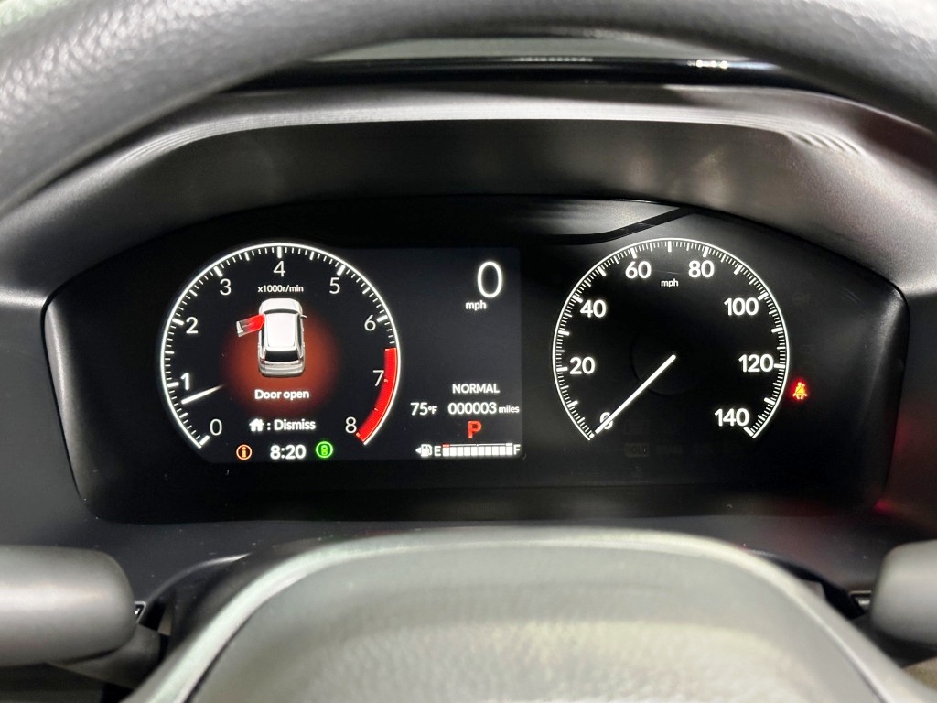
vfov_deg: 30.3
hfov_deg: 39.7
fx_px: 1299
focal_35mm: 48
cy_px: 352
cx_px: 468
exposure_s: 1/24
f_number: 1.78
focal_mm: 6.86
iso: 640
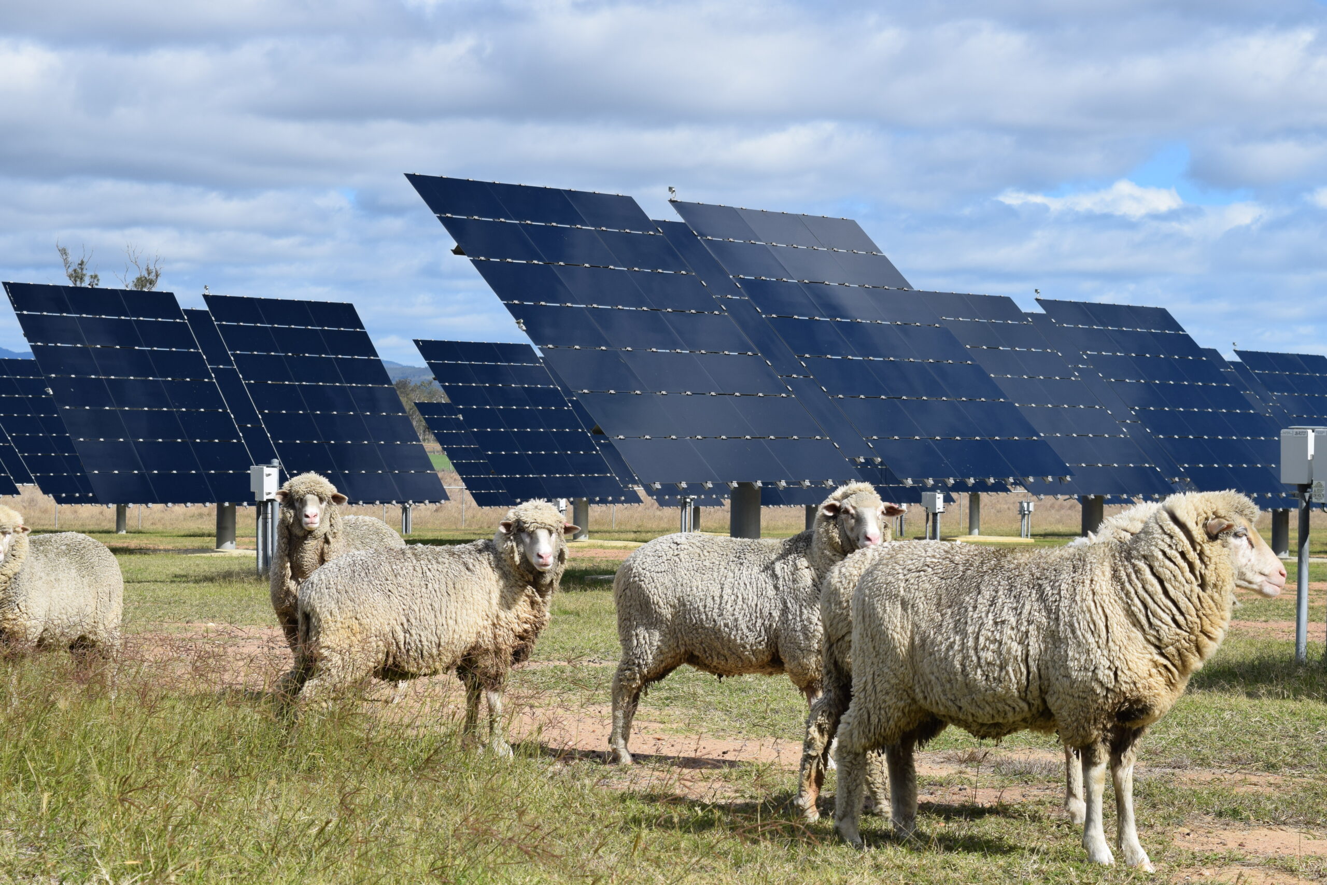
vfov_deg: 16.6
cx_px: 664
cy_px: 442
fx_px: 3041
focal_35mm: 82
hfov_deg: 24.6
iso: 200
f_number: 10
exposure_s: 1/400
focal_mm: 55
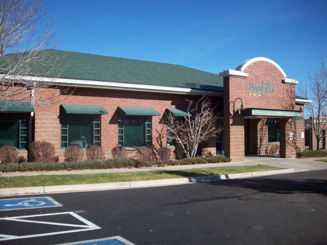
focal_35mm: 37
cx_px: 164
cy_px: 122
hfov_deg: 50.1
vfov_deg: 38.7
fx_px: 350
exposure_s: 1/315
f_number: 5.6
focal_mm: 6.2
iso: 80
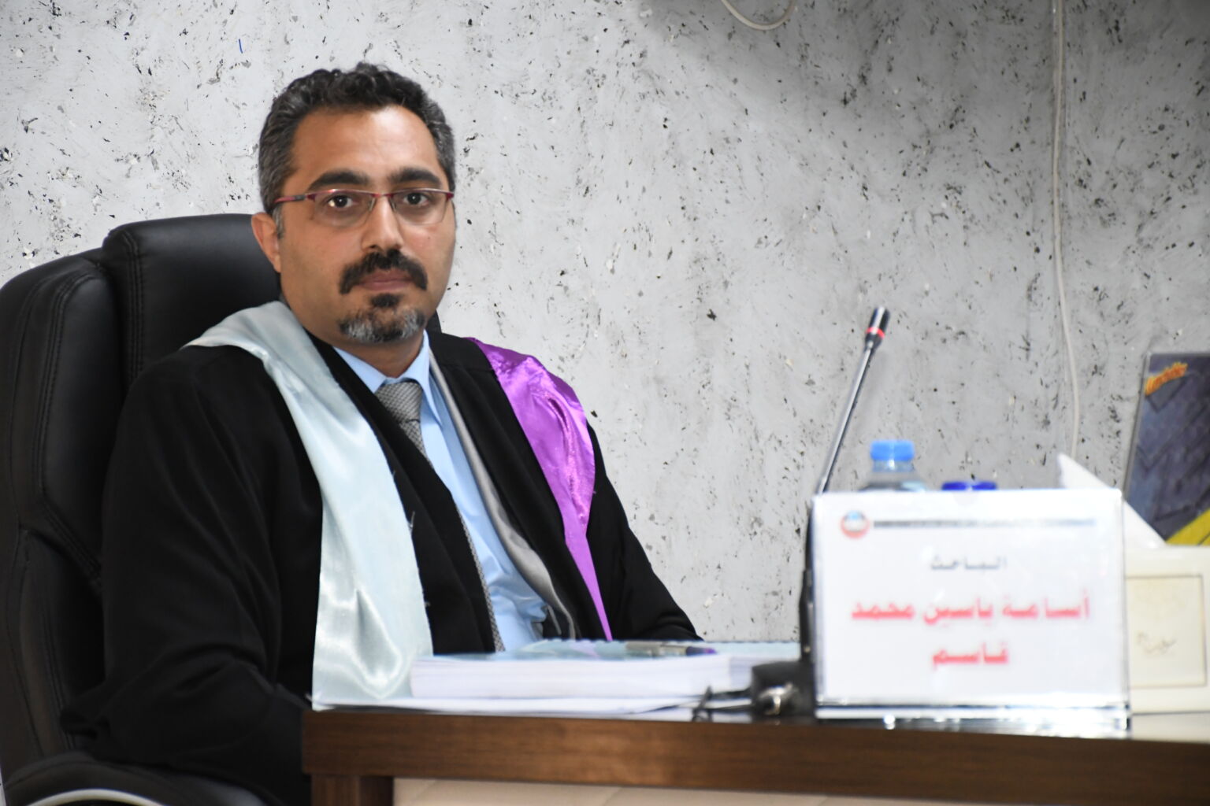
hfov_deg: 14.4
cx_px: 605
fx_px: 4772
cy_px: 403
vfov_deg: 9.7
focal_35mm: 142
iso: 3200
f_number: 5.6
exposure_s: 1/125
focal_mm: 95
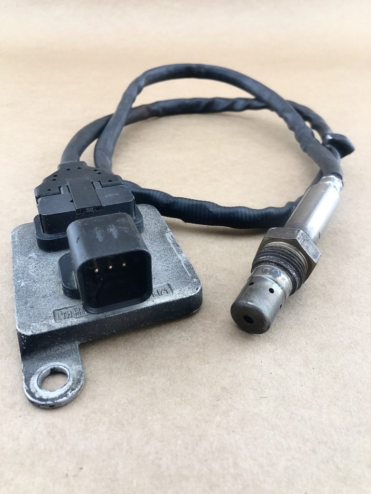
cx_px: 186
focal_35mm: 28
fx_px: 400
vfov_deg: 63.4
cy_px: 247
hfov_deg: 49.7
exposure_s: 1/24
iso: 40
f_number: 1.8
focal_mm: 4
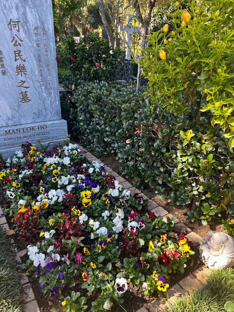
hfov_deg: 53.1
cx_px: 117
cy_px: 156
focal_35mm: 26
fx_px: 234
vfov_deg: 67.3
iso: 50
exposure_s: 1/217
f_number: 1.5
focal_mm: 5.7
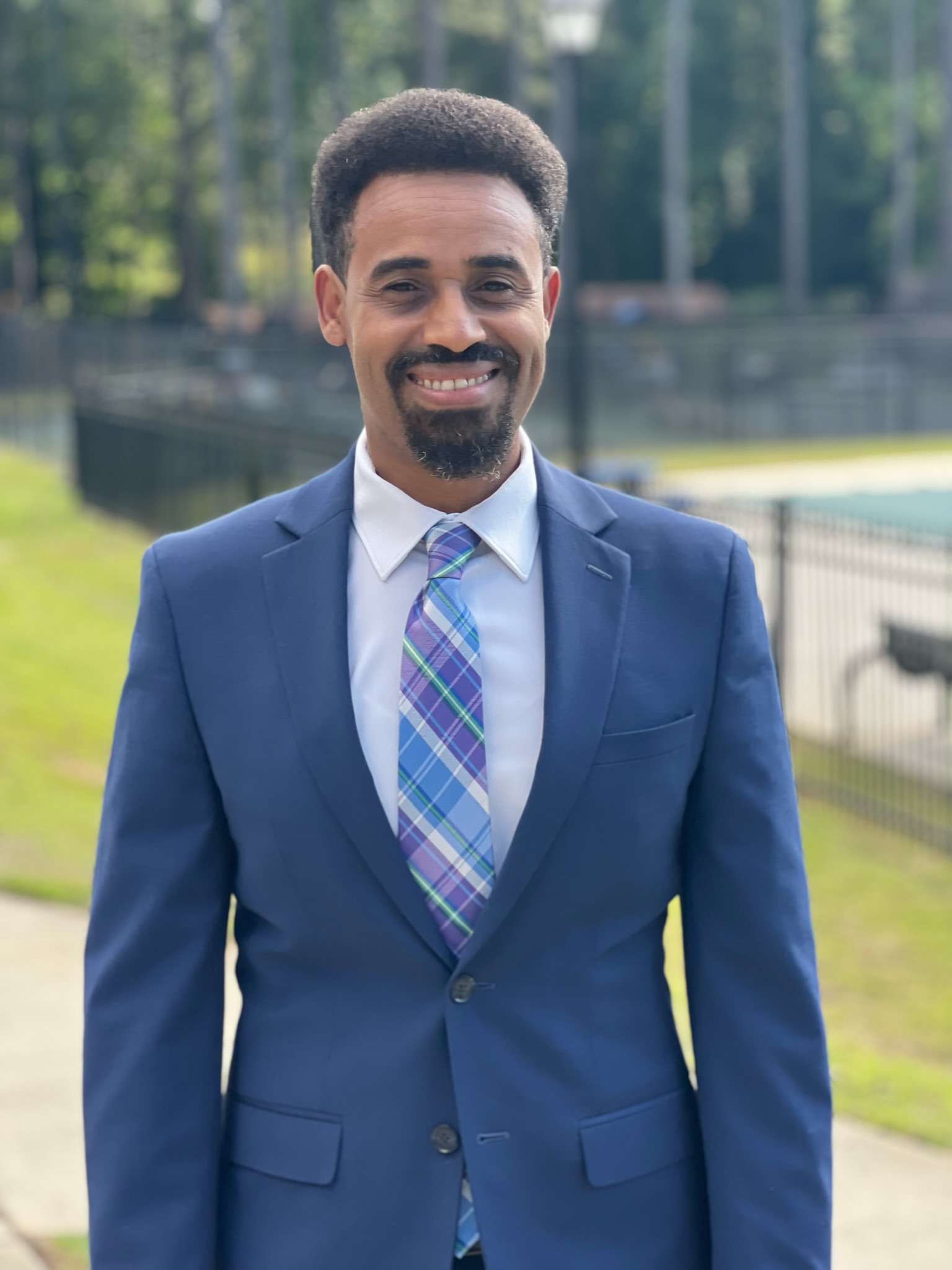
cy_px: 635
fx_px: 2824
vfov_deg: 25.3
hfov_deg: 19.1
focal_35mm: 77
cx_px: 476
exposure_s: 1/121
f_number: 2.8
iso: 40
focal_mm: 9
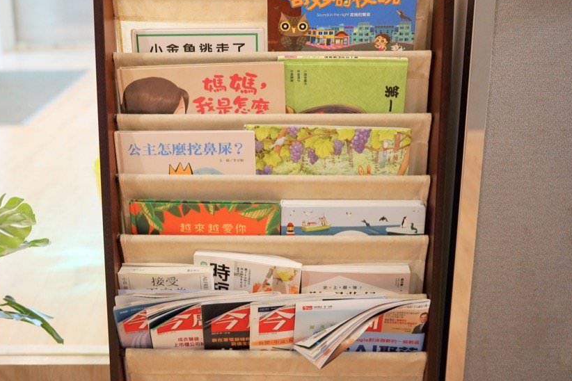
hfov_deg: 43.1
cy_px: 157
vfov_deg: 29.5
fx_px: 723
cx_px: 248
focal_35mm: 45
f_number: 2.8
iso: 4000
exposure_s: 1/160
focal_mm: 37.4
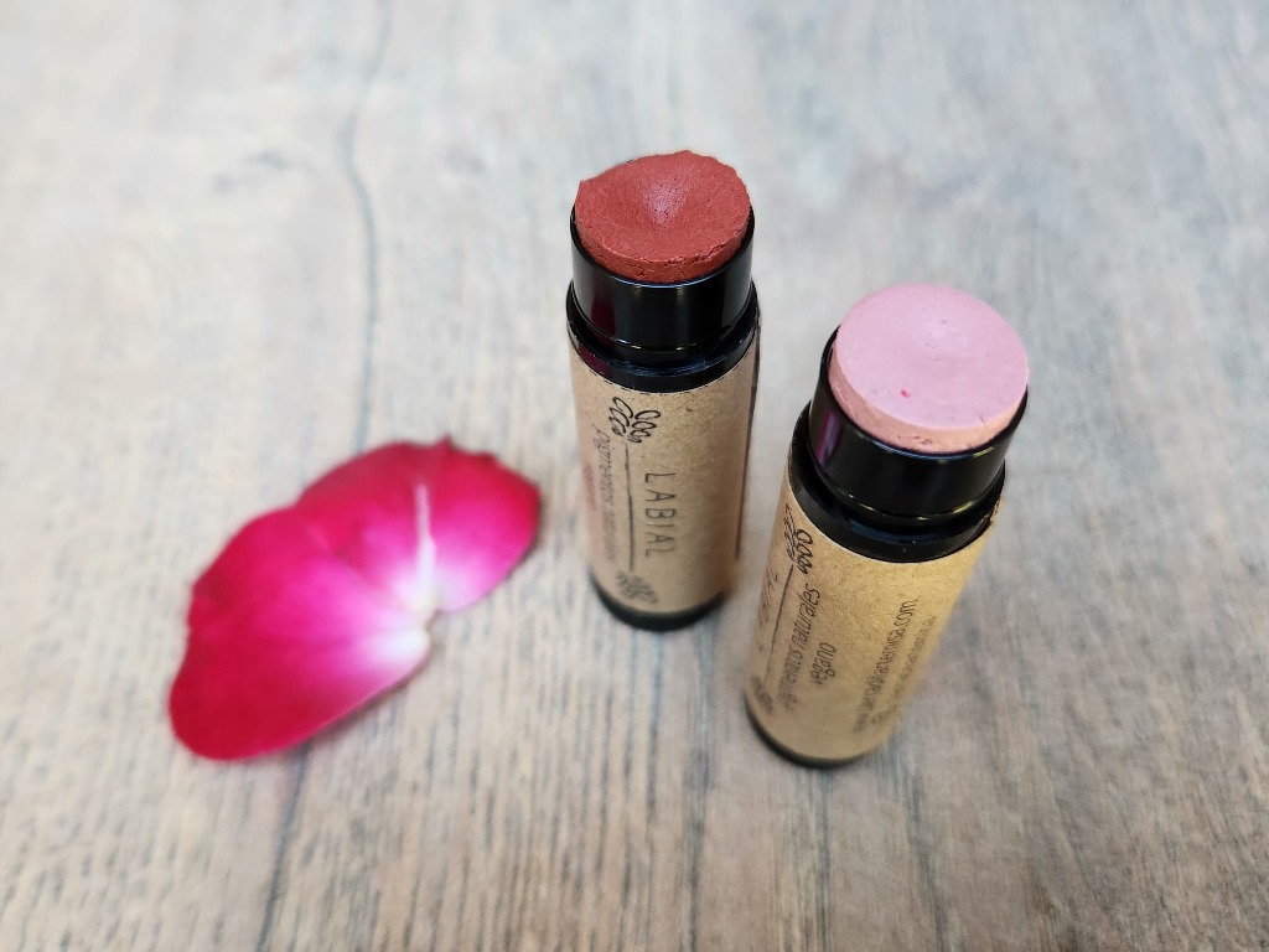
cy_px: 476
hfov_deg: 73.9
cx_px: 634
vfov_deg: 58.9
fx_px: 843
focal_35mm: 23
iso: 200
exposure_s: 1/180
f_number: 1.8
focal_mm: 5.4
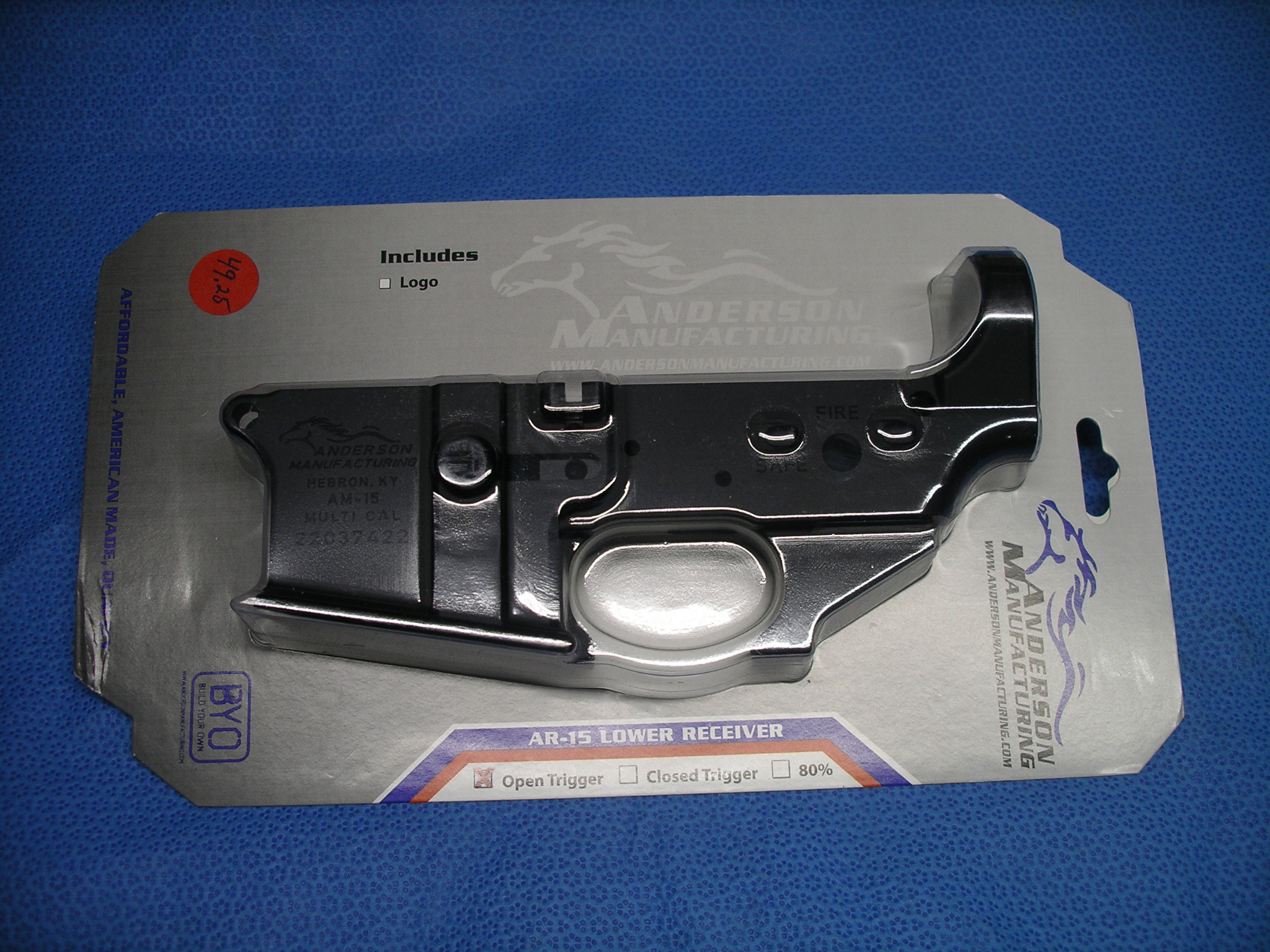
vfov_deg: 38.7
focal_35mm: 37
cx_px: 635
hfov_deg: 50.1
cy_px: 476
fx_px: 1357
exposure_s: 1/102
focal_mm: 7.8
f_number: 2.8
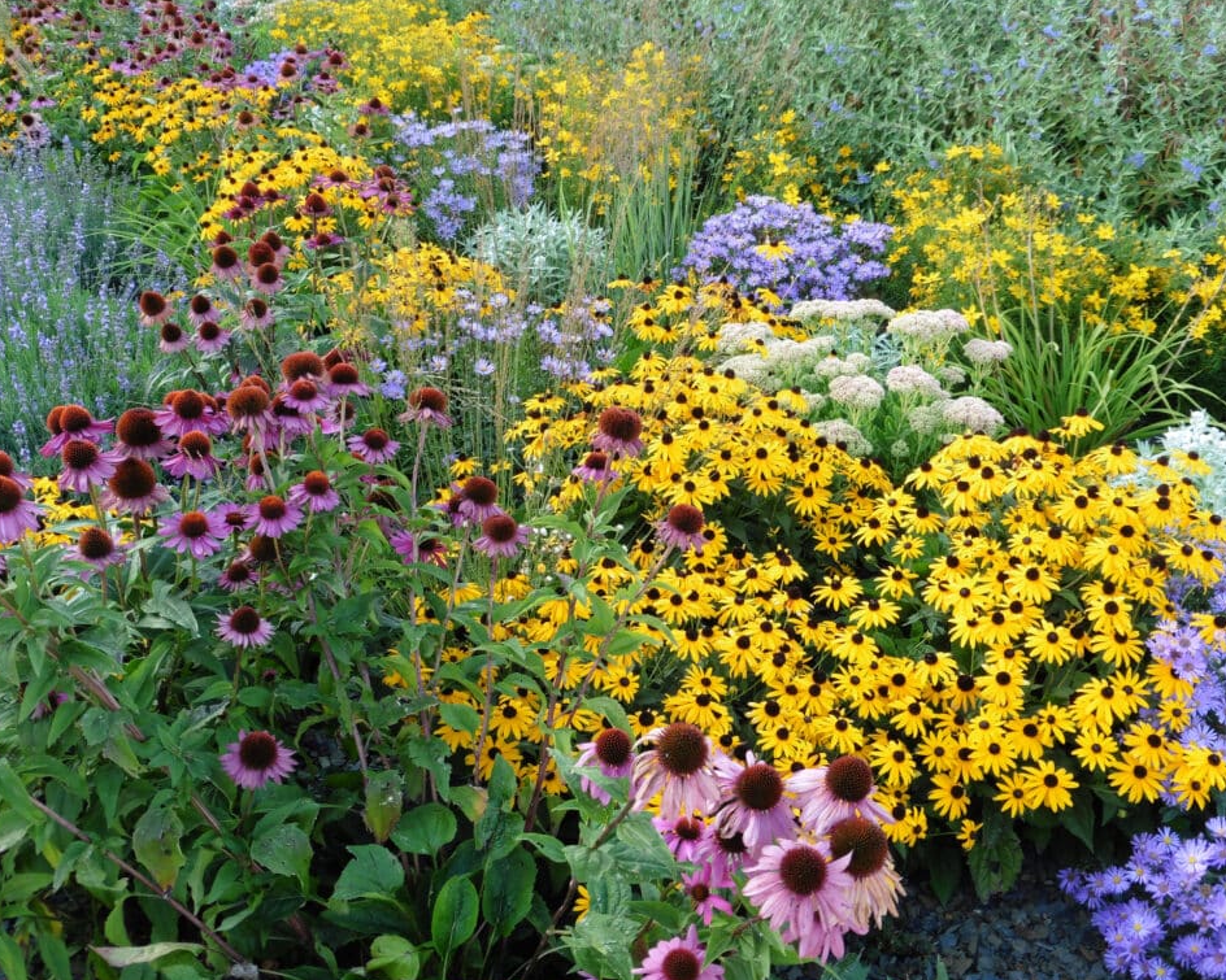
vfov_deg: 41.1
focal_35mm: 36
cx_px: 629
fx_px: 1306
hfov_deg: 50.3
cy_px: 496
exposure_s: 1/80
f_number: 3.7
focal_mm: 6.1
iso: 100
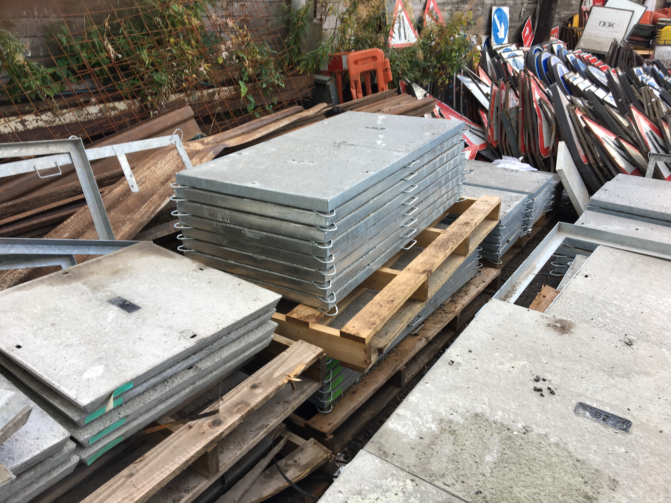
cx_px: 336
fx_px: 562
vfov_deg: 48.2
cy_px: 252
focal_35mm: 29
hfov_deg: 61.7
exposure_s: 1/117
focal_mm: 4.15
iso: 25
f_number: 2.2
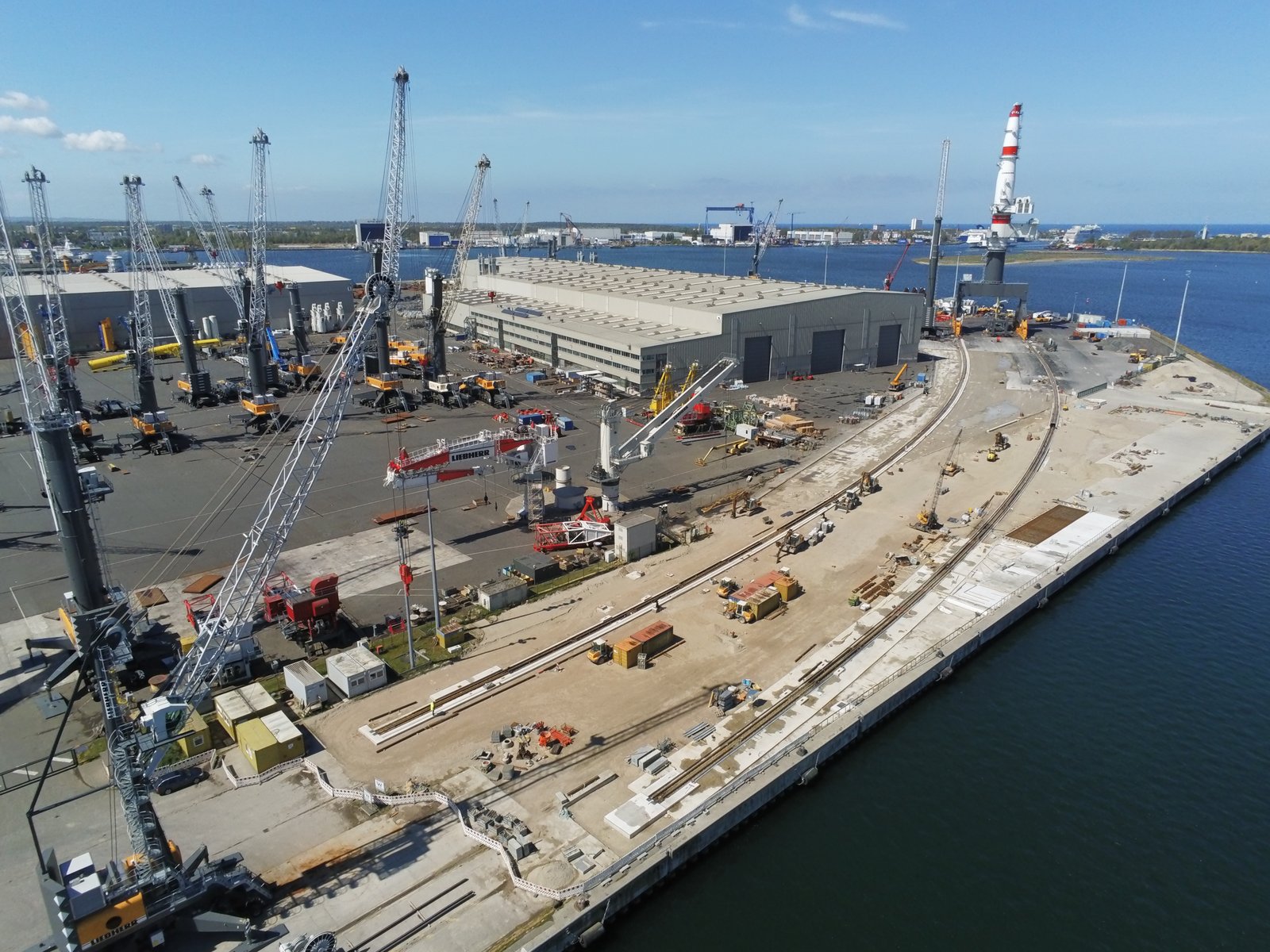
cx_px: 635
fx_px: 844
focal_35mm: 23
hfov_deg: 73.9
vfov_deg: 58.9
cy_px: 476
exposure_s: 1/2079
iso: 100
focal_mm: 4
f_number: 2.4
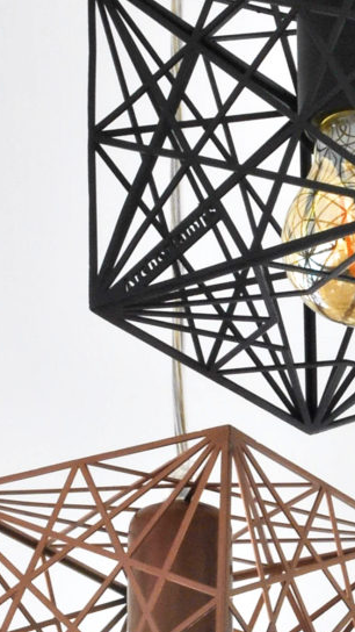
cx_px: 523
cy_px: 353
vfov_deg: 8.7
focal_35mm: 249
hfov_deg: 4.8
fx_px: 4167
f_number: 29
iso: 110
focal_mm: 48
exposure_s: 15
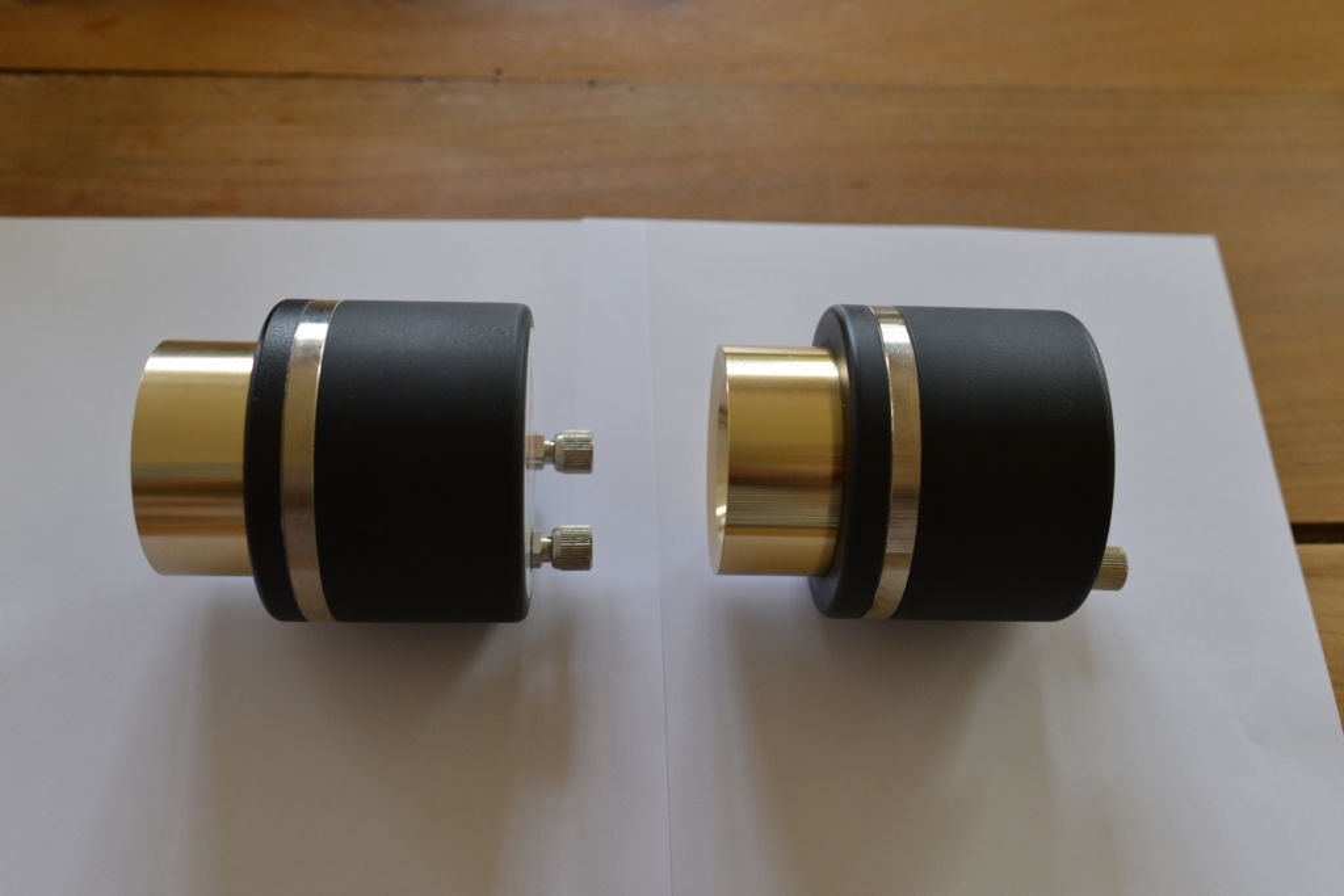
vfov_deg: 37.9
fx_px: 1307
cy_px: 448
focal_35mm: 35
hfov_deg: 54.4
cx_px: 672
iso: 1600
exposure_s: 1/100
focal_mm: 35
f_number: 4.5
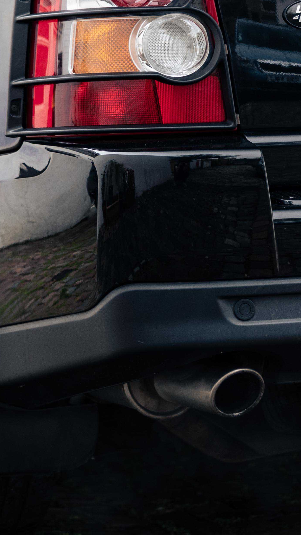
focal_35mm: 140
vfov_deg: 15.2
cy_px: 88
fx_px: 1986
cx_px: 275
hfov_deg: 8.6
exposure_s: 1/50
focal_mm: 40
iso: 160
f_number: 2.8
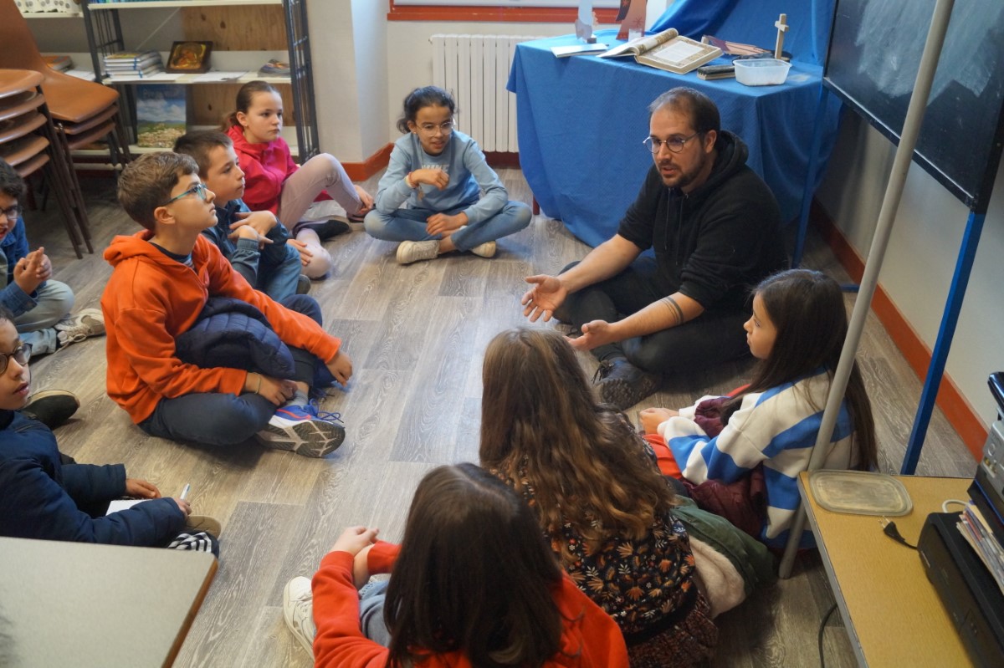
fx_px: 836
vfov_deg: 43.6
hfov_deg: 62.0
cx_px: 502
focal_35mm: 30
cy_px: 334
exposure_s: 1/160
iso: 1600
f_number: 4
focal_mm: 20
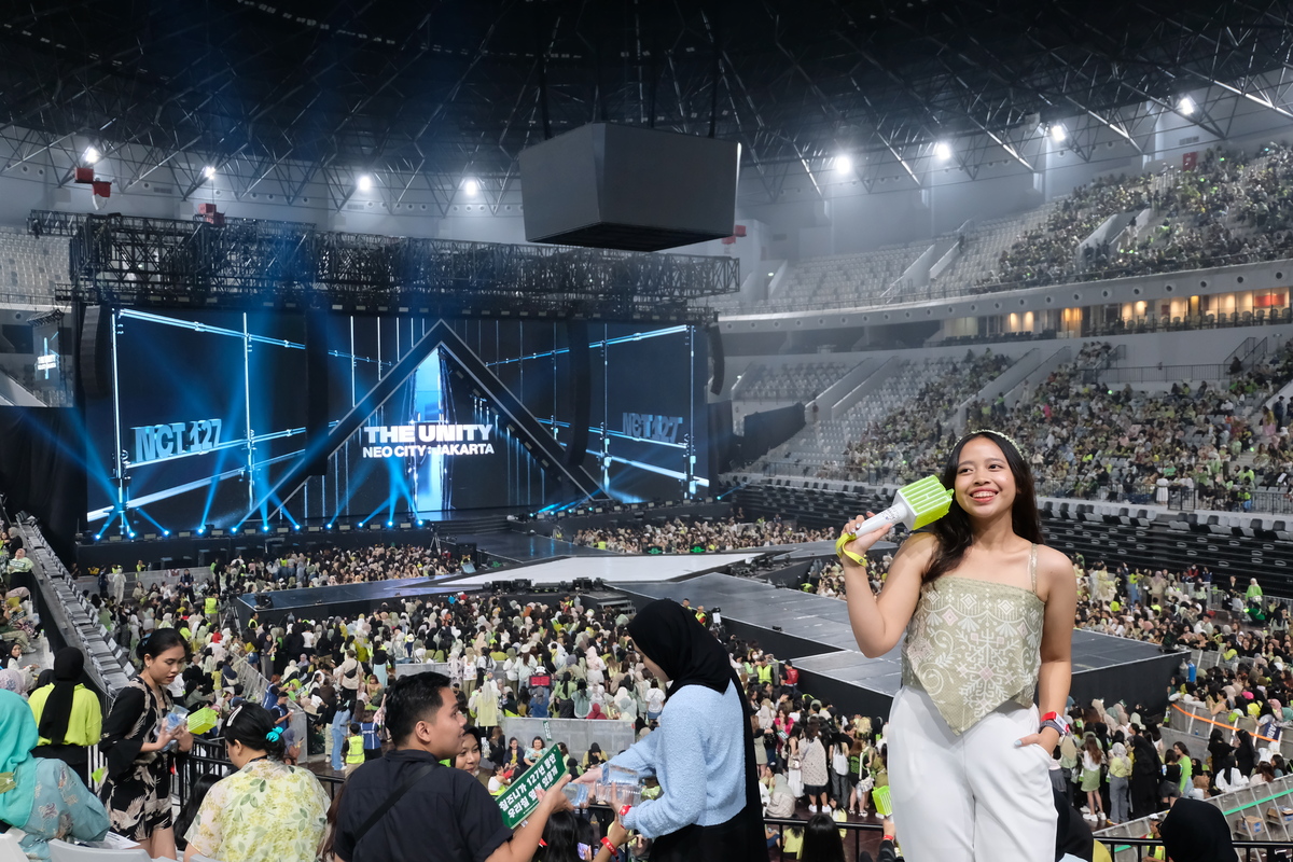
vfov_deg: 43.6
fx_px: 1077
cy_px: 431
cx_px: 646
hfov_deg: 61.9
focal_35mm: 30
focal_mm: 20.1
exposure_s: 1/60
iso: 2000
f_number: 4.5
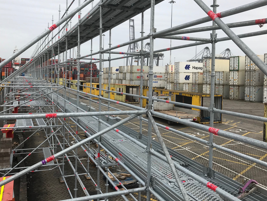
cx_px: 129
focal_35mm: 34
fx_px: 262
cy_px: 84
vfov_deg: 41.7
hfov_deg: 53.9
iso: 20
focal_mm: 3.99
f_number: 1.8
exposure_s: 1/341
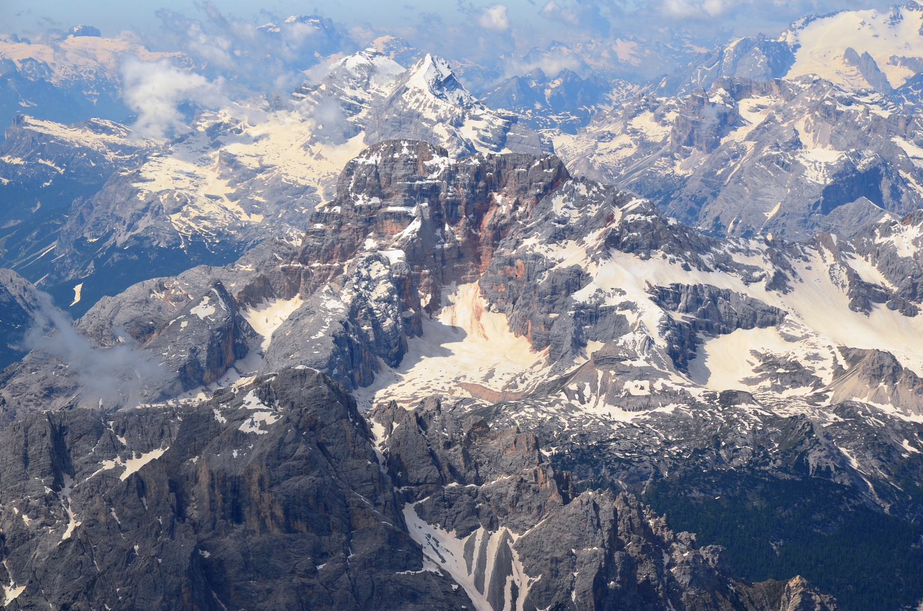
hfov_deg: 14.0
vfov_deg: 9.3
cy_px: 306
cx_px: 462
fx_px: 3761
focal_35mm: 147
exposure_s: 1/160
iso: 100
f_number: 11
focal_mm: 98
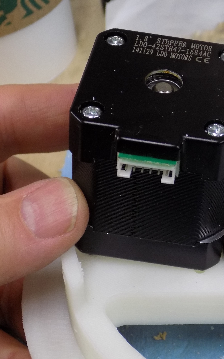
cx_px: 225
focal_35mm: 92
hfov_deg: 14.0
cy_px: 180
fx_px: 899
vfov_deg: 22.6
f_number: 4.1
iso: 160
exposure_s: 1/30
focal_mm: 11.5
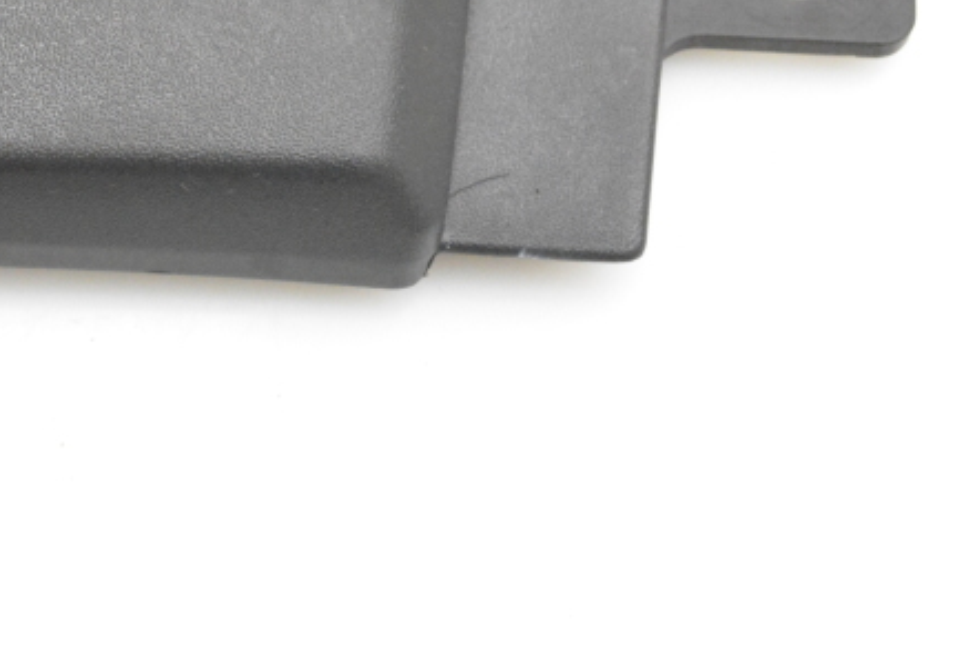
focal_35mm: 122
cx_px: -69
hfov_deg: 16.3
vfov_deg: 11.0
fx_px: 3307
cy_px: -91
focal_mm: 35
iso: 6400
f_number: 10
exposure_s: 1/400
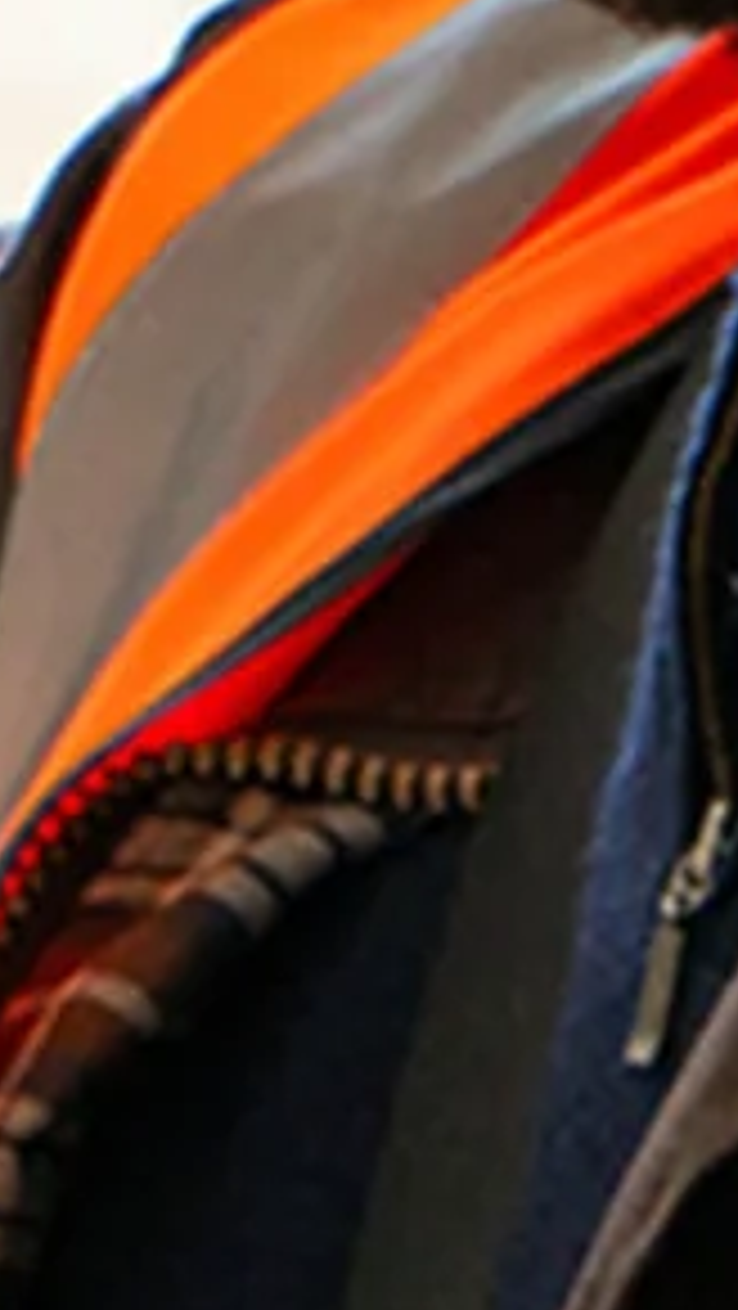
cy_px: 443
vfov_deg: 4.3
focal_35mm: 507
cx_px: -1436
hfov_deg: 2.4
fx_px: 17612
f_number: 5
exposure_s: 1/500
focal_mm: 55
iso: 100
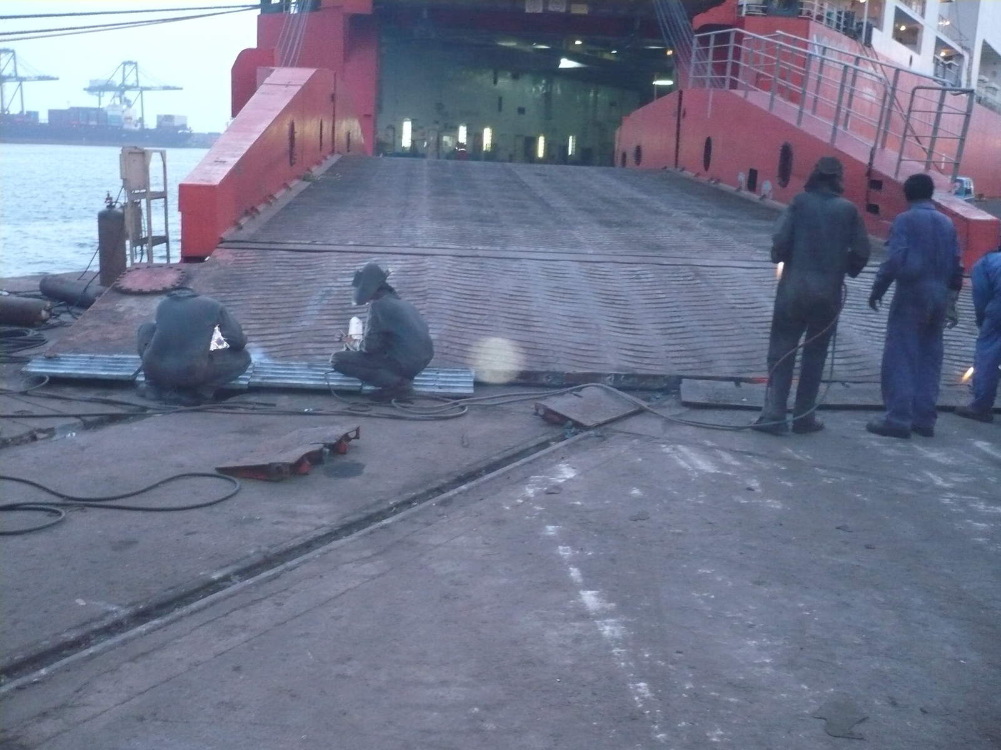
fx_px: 1012
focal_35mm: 35
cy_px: 375
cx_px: 500
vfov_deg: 40.7
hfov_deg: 52.6
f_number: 2.8
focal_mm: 5.8
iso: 500
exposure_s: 1/30
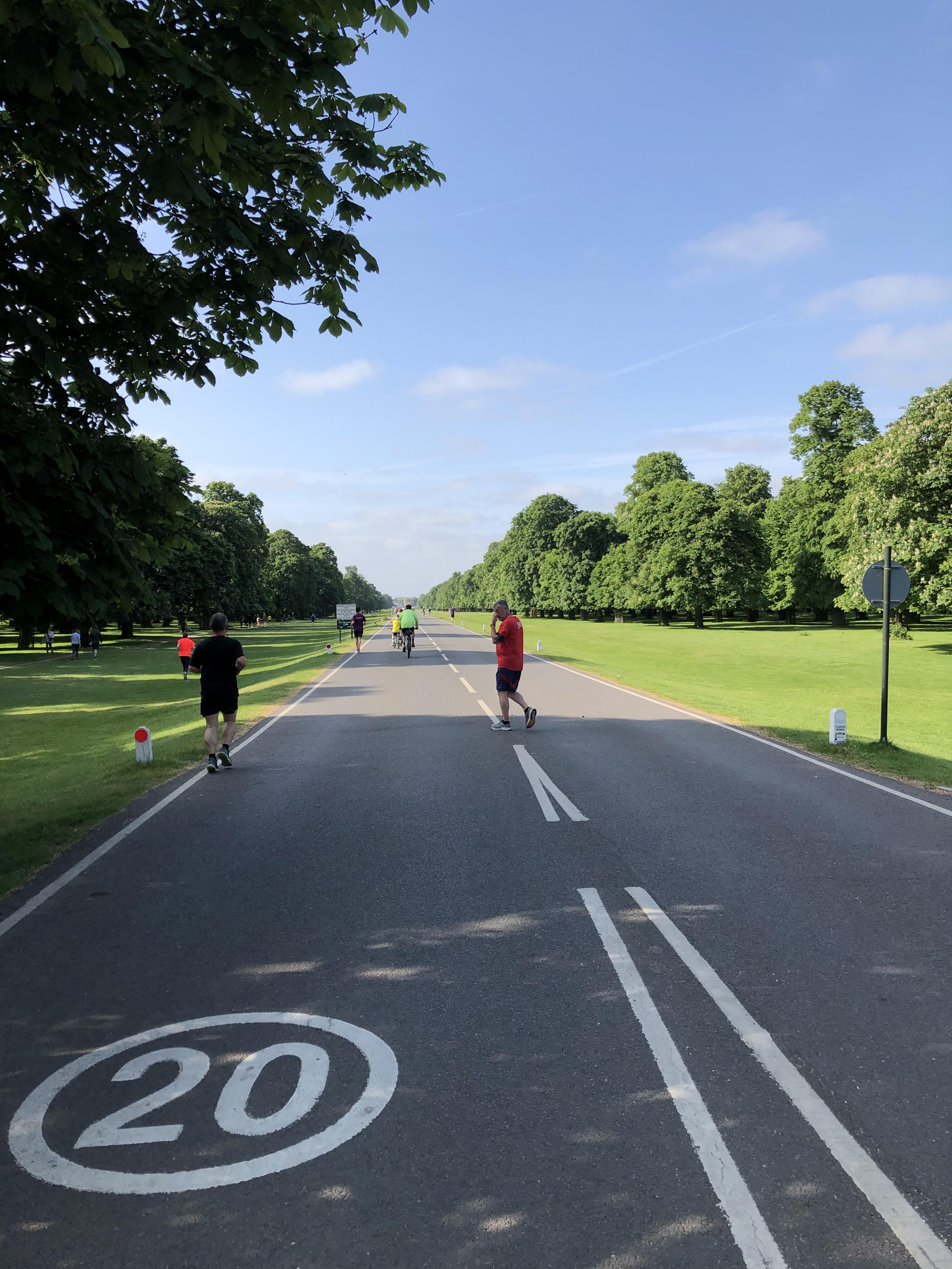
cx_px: 476
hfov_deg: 49.7
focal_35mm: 28
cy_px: 634
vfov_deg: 63.4
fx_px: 1027
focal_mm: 3.99
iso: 20
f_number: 1.8
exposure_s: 1/1200
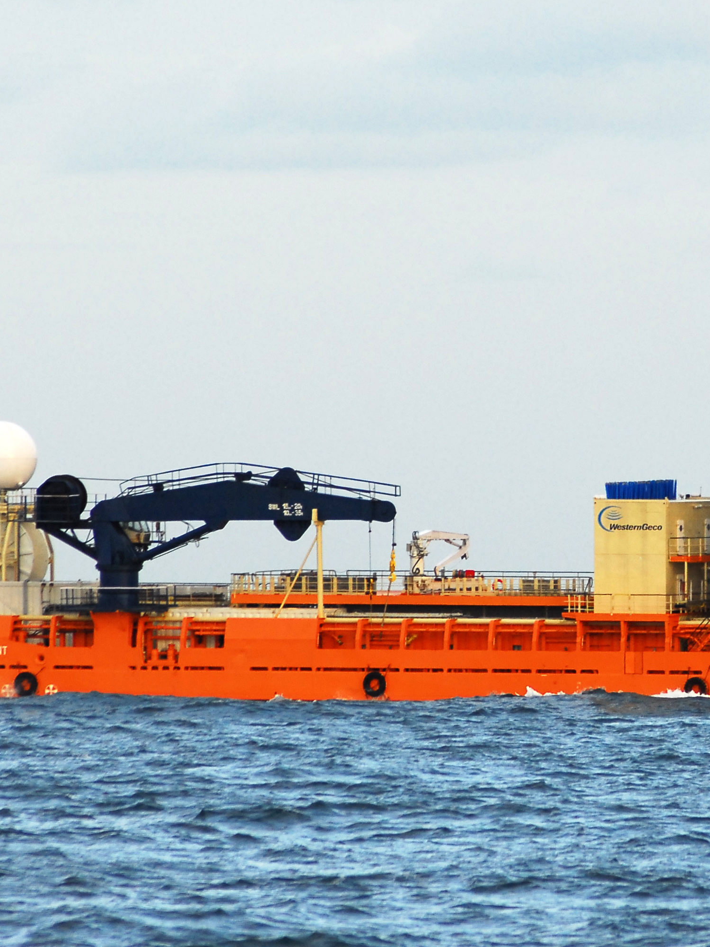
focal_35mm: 531
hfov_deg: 2.8
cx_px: 674
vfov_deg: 3.7
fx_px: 14520
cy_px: 480
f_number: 6.3
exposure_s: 1/160
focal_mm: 190
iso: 400
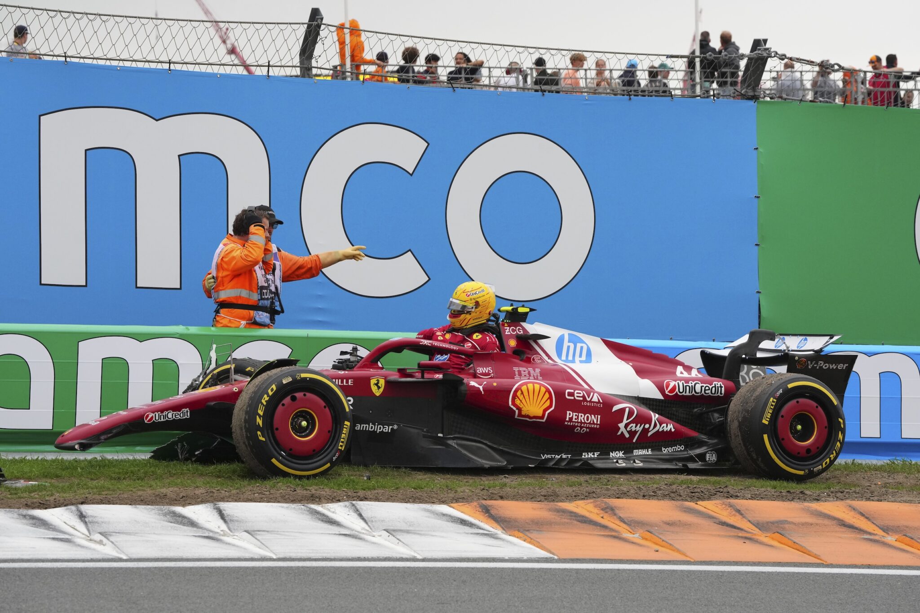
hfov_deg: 16.0
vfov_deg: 10.7
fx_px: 3271
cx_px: 460
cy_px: 306
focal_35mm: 128
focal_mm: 128
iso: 2000
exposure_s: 1/2000
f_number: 6.3
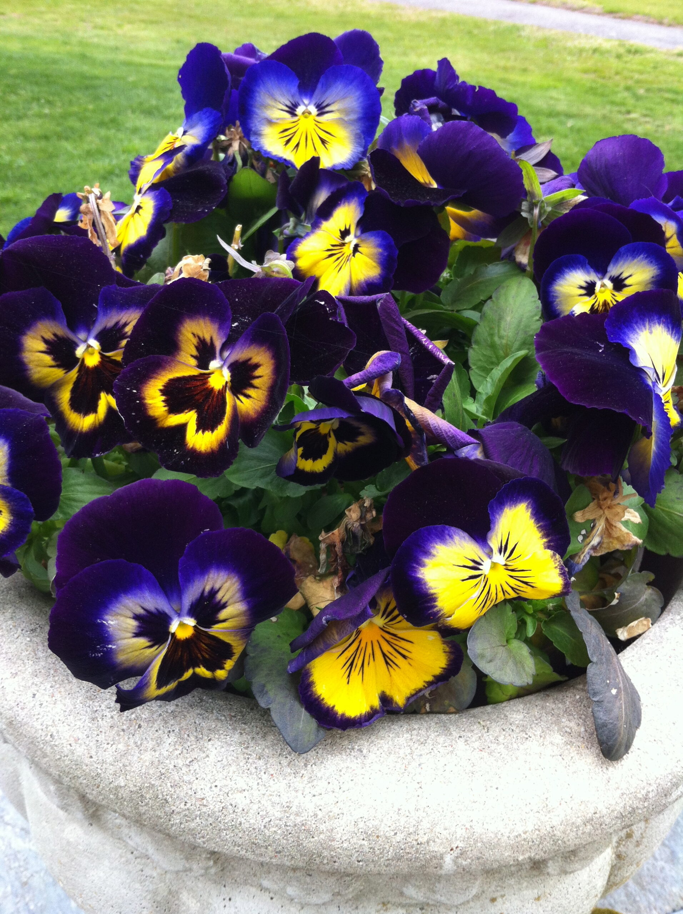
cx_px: 342
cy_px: 457
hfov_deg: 40.6
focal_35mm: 35
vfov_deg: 52.7
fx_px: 923
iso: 80
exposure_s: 1/120
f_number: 2.8
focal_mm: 3.85
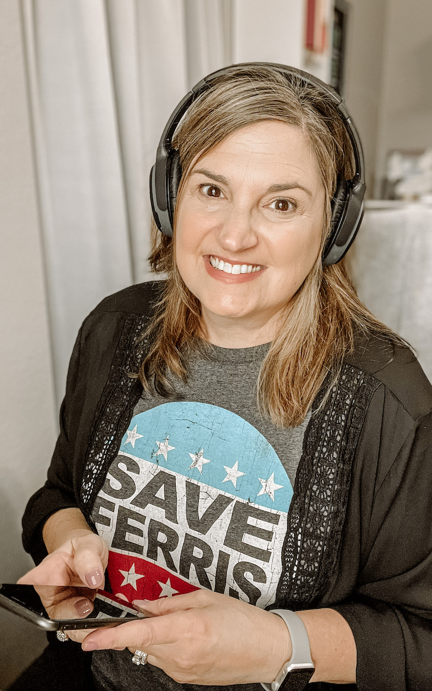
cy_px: 344
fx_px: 603
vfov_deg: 59.7
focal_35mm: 32
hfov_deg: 39.4
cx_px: 213
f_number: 2.2
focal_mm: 2.71
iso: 200
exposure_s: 1/60
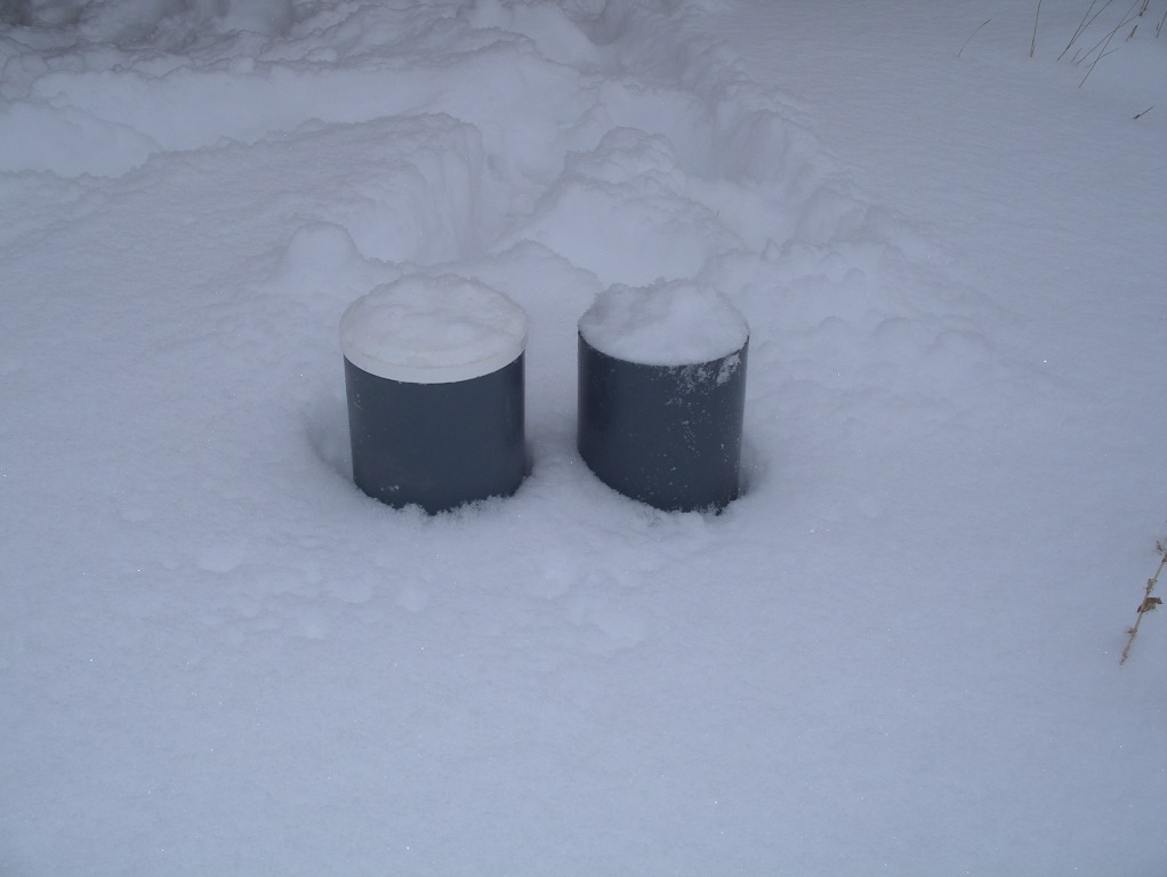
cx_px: 584
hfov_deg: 50.1
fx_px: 1248
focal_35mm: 37
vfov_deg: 38.7
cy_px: 438
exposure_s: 1/250
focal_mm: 7.8
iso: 80
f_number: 5.6
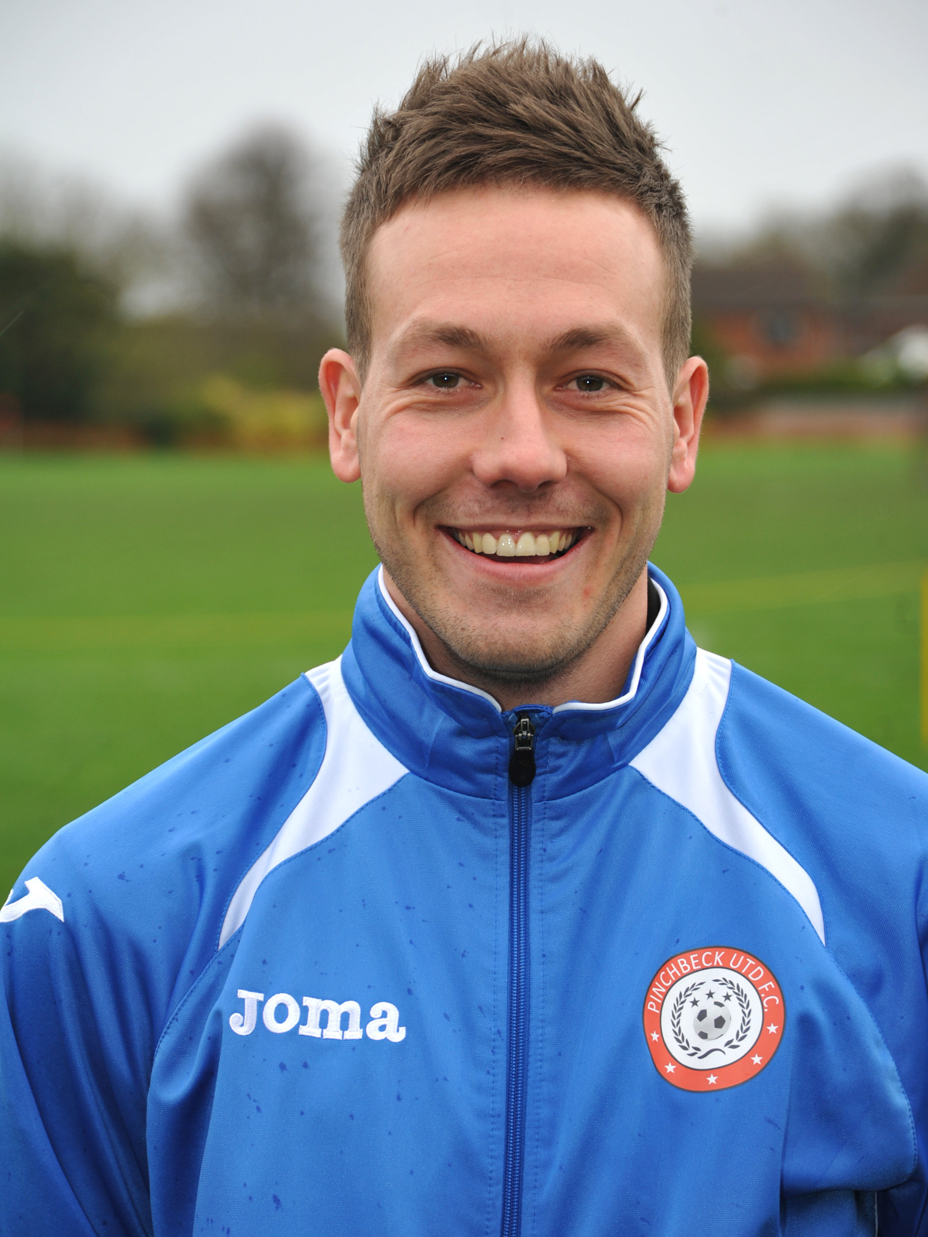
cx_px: 465
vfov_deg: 15.1
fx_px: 4683
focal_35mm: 131
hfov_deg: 11.3
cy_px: 651
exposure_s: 1/160
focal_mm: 120
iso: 500
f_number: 6.3
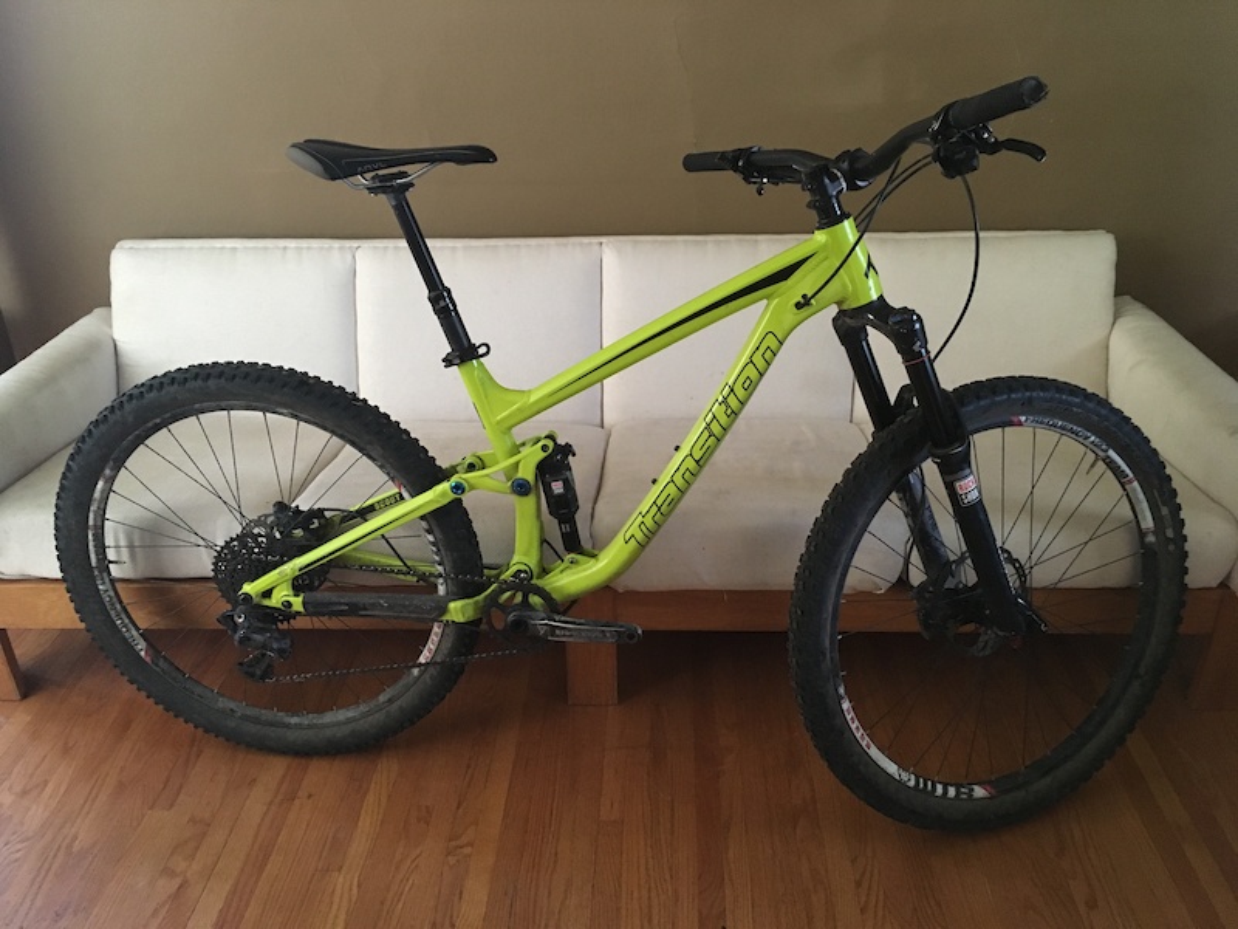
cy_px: 464
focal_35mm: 29
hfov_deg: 61.7
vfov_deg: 48.2
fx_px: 1037
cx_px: 619
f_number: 2.2
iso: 200
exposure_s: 1/15
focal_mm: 4.15
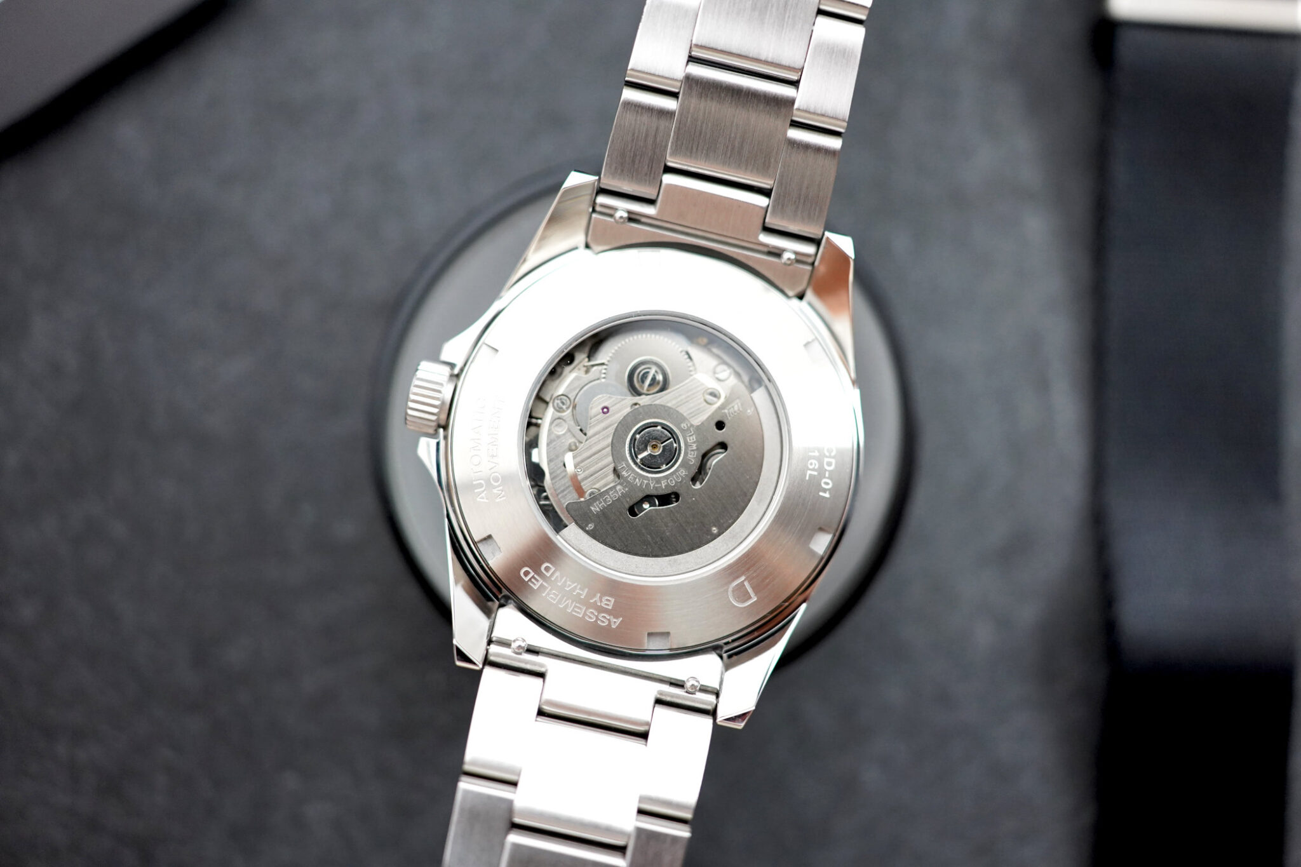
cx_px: 650
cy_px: 434
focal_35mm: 35
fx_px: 1265
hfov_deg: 54.4
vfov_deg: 37.8
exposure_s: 1/125
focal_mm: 35
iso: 2500
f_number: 2.8
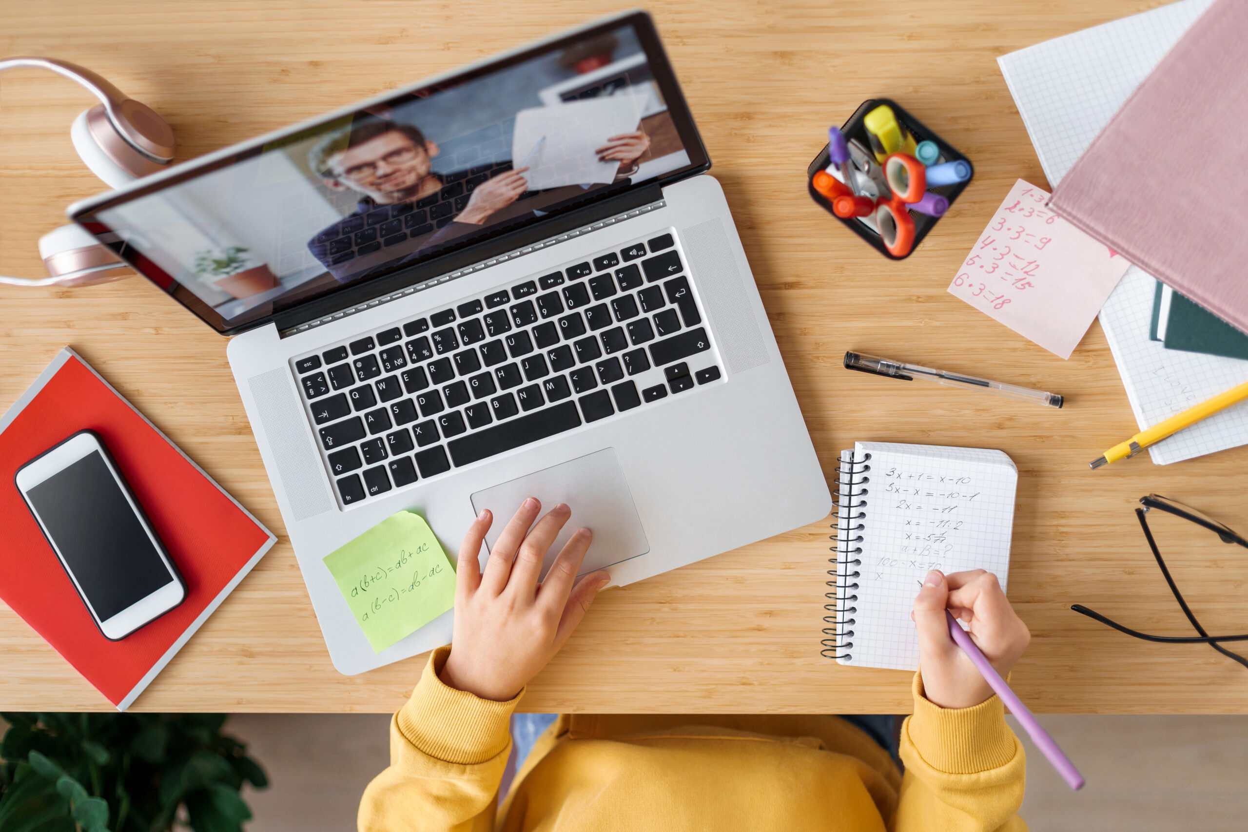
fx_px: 1733
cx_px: 624
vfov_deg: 27.0
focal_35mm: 50
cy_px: 416
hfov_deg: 39.6
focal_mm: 50
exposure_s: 1/125
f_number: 2.2
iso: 500
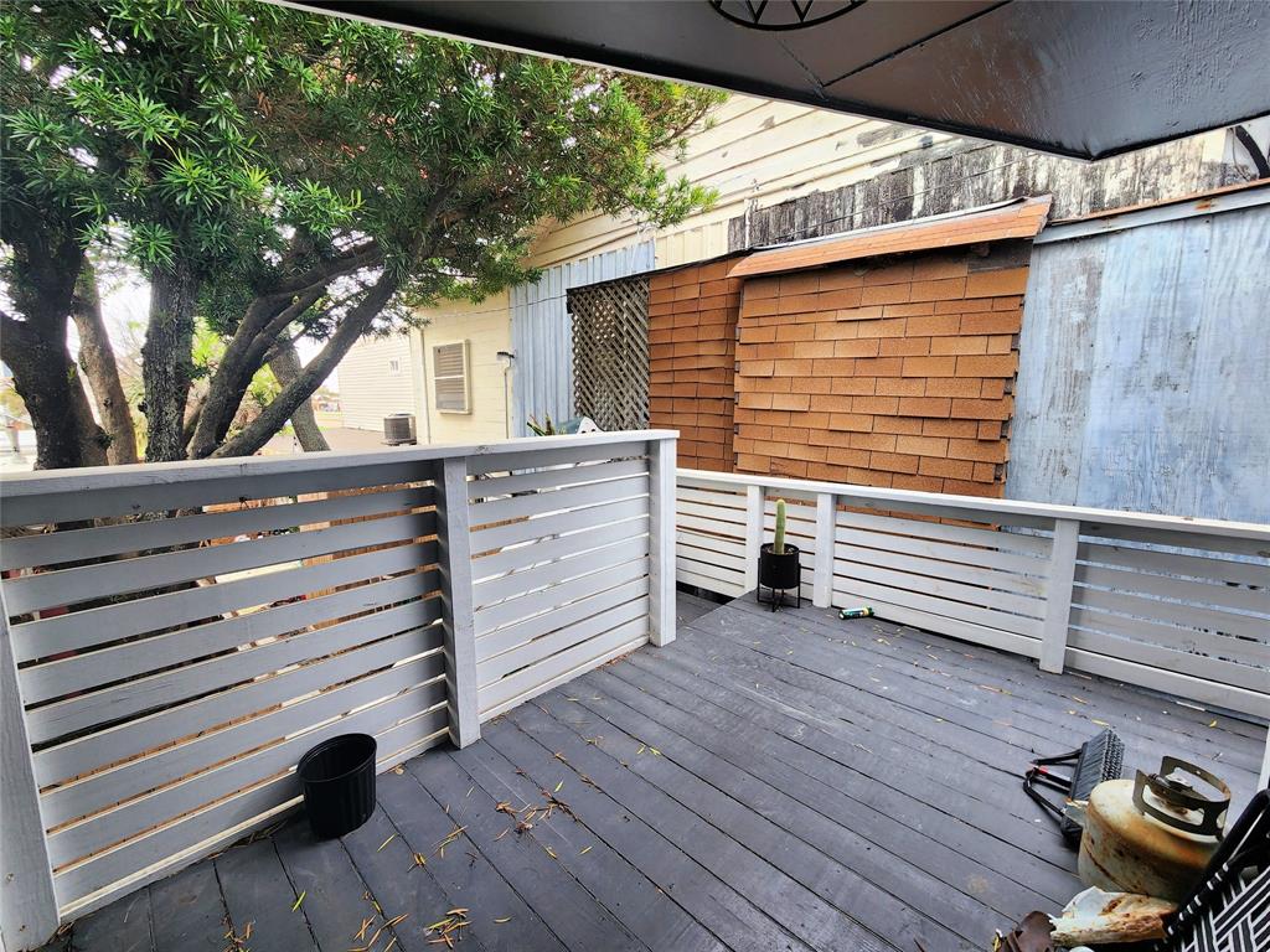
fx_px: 477
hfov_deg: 106.2
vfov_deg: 89.9
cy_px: 476
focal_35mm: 13
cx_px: 635
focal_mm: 2.2
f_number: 2.2
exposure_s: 1/60
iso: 80
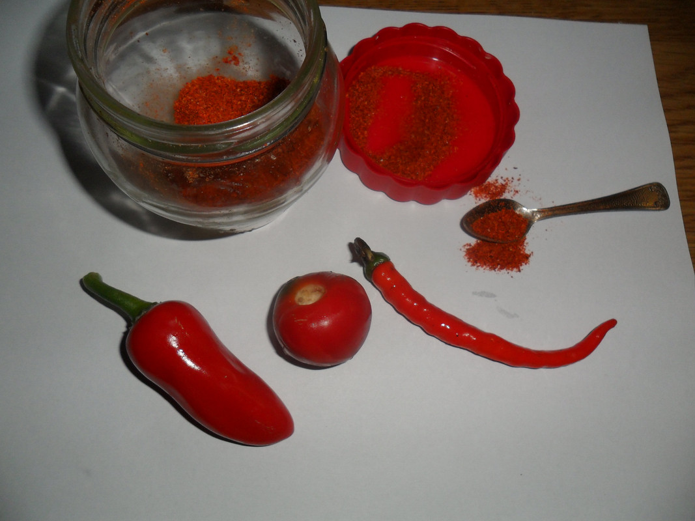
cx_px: 348
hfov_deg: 65.3
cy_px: 260
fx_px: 542
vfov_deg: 51.3
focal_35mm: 27
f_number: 8.9
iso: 100
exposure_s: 1/45
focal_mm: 4.9
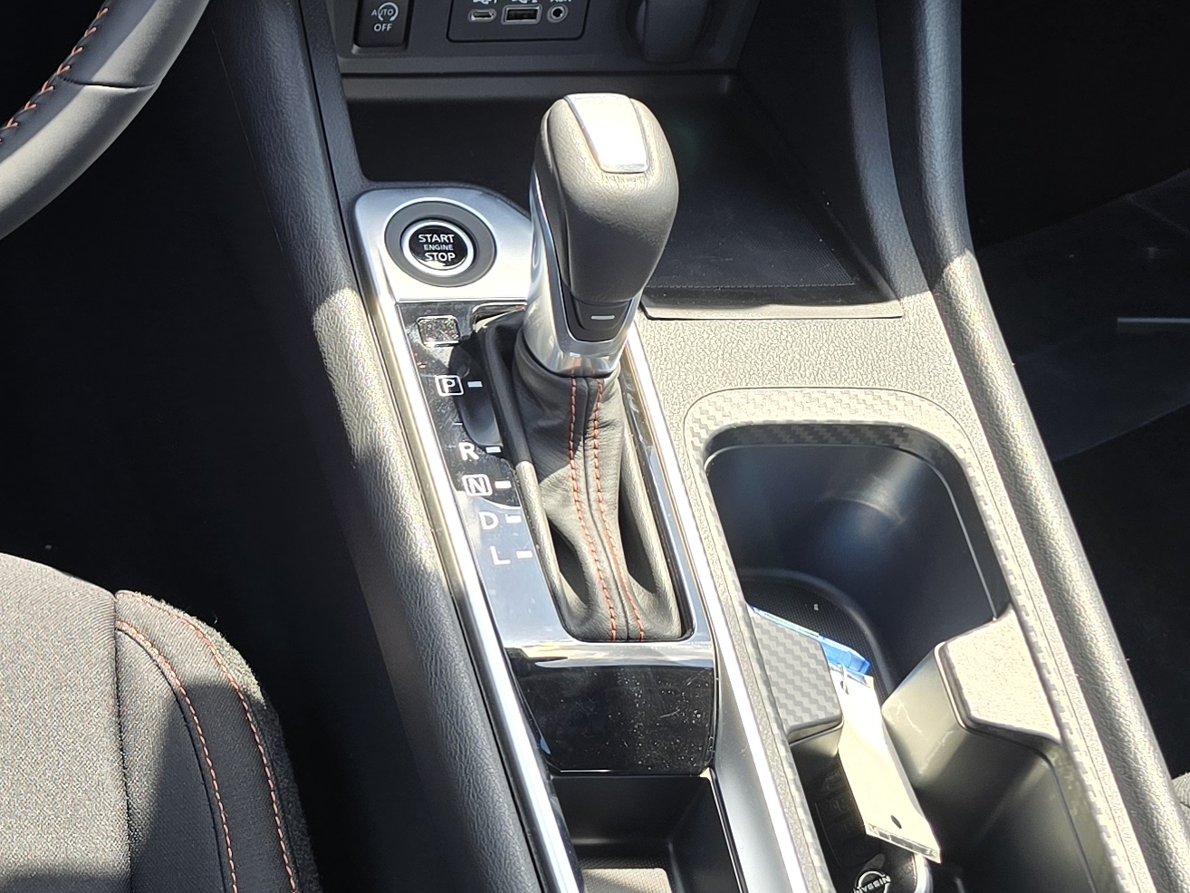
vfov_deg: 21.0
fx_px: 2407
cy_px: 330
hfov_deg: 23.9
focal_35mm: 70
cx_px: -422
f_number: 1.7
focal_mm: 6.3
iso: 20
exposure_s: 1/180
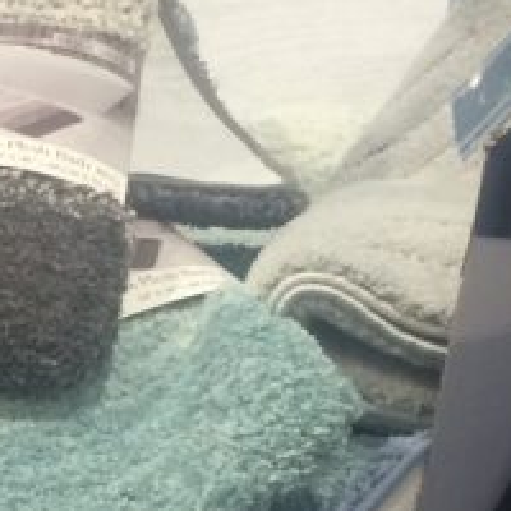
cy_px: 754
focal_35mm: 131
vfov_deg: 12.7
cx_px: -230
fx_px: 2188
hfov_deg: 12.7
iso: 100
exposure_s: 1/30
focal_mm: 4.15
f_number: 2.2
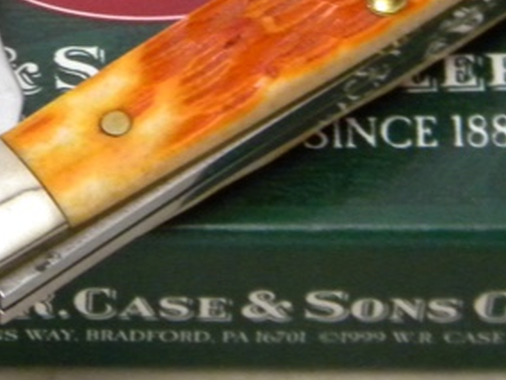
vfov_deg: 5.1
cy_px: -2
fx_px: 4268
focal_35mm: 292
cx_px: 139
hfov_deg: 6.8
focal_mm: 15.1
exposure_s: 1/30
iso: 400
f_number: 4.5
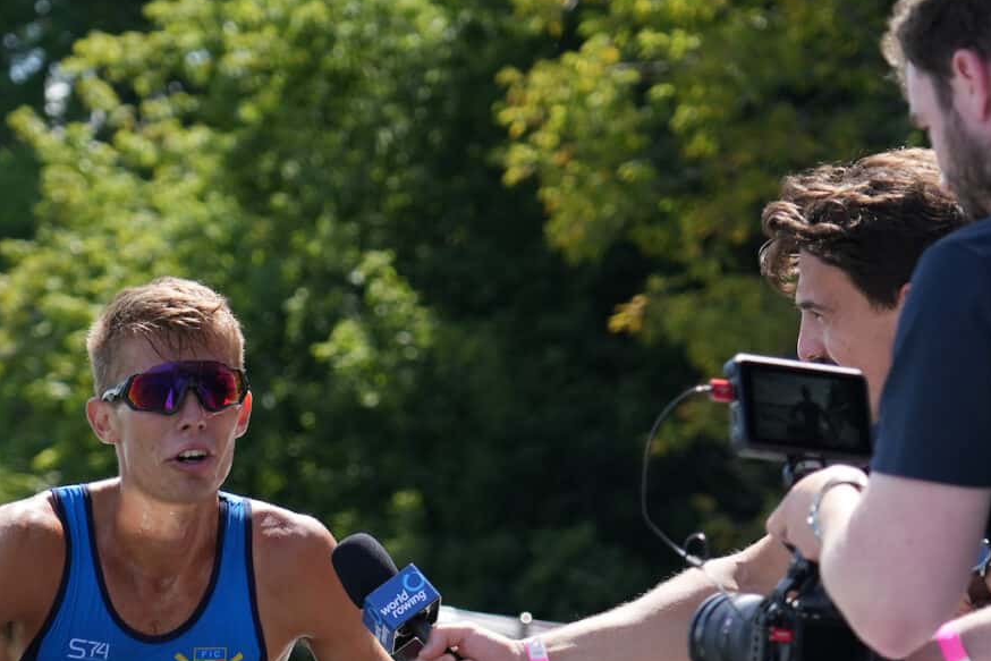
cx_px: 413
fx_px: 4928
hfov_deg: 11.5
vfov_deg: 7.7
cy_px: 534
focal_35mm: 179
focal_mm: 79
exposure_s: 1/4000
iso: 800
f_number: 4
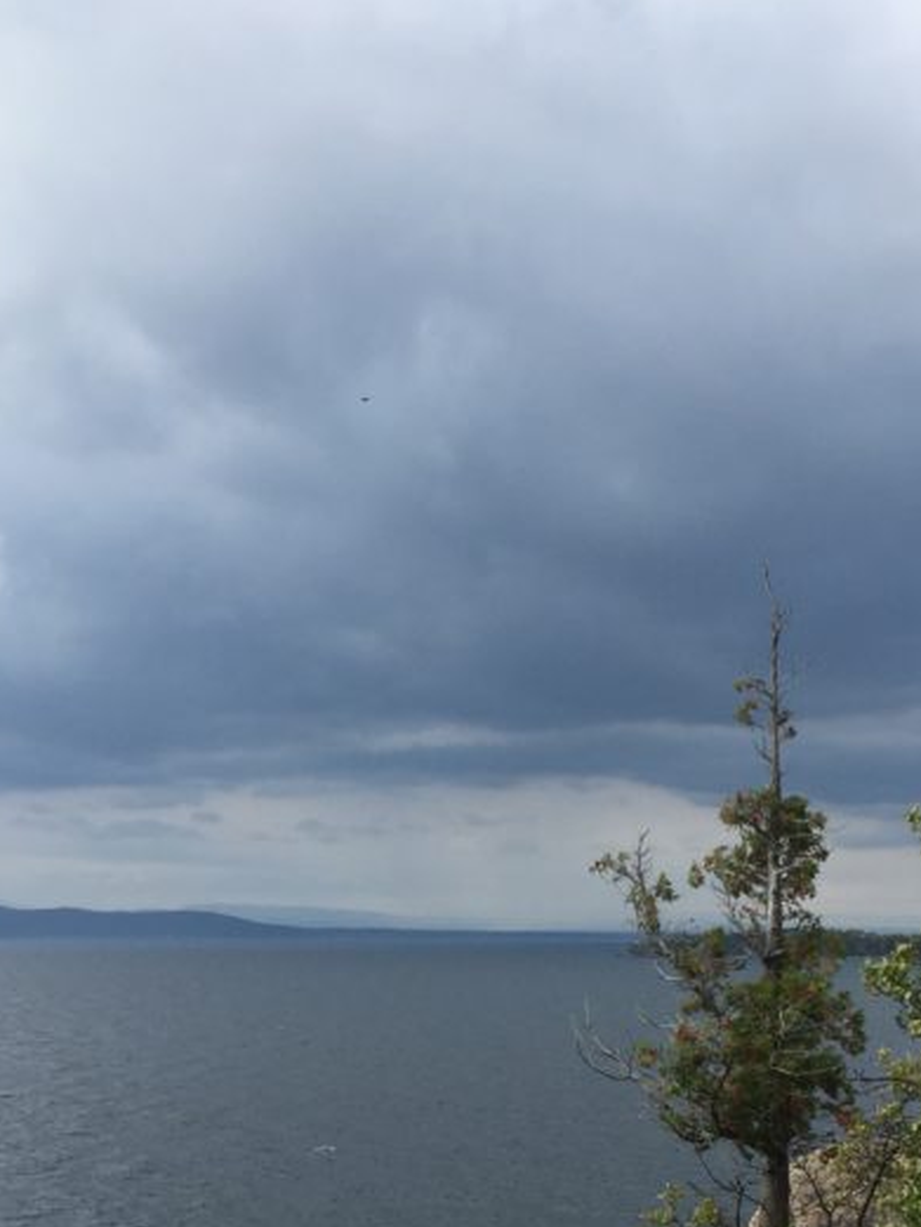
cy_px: 1086
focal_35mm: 57
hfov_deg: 25.6
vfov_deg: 32.2
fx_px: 2021
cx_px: 582
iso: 32
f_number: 2.2
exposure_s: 1/1464
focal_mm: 4.15
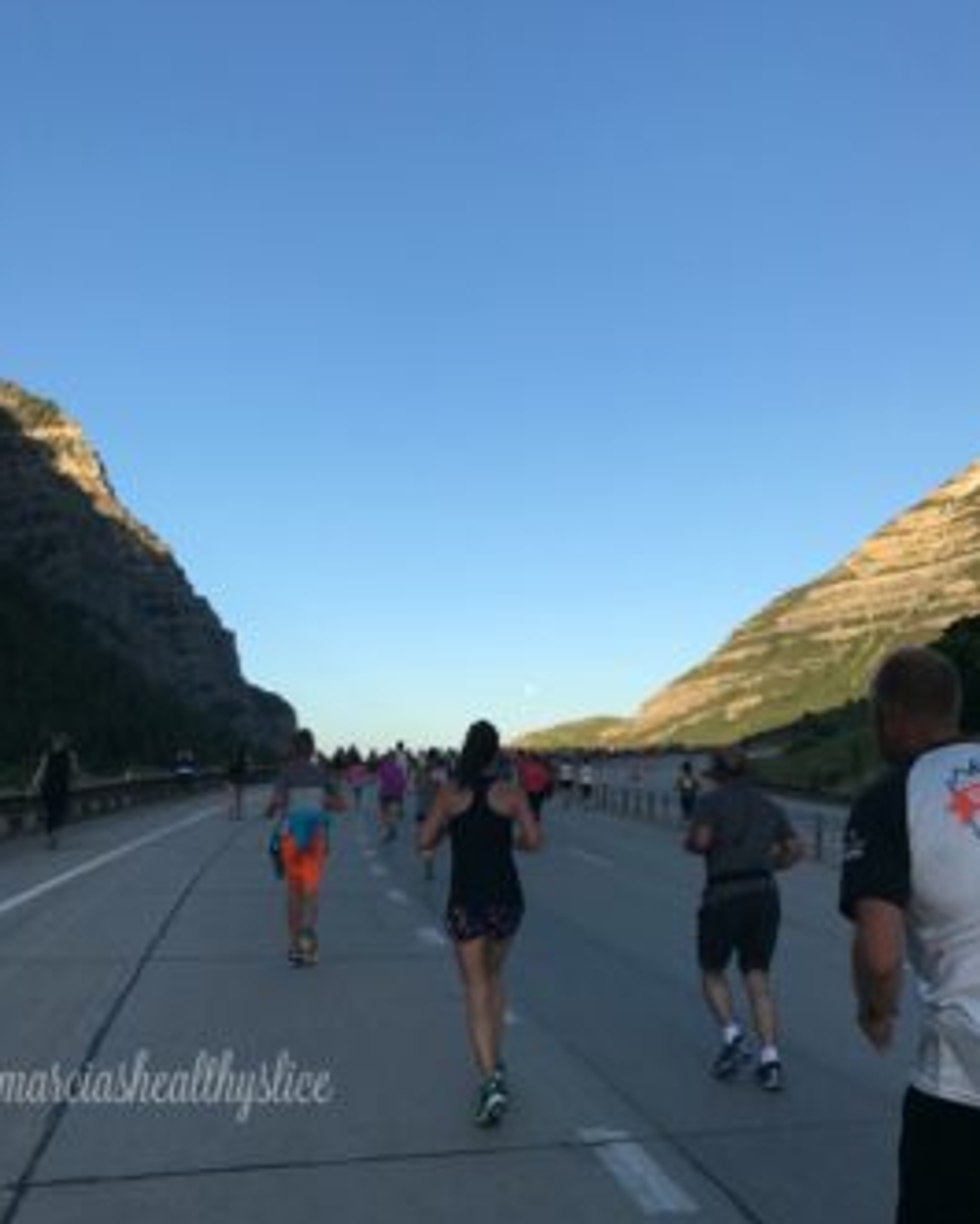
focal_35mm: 33
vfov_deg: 54.1
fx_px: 1196
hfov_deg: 44.5
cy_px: 555
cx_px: 518
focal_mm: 3.99
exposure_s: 1/1100
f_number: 1.8
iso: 20
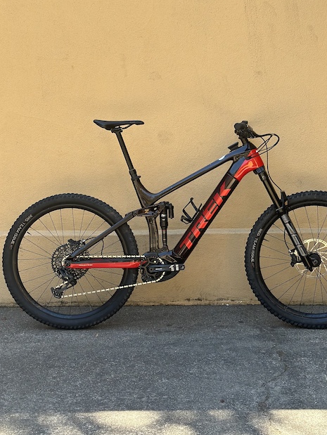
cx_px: 188
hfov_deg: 23.7
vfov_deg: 31.2
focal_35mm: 62
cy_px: 195
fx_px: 780
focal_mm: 6.86
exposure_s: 1/389
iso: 80
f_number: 1.78
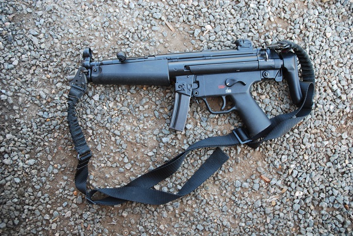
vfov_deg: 40.0
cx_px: 176
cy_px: 118
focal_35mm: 33
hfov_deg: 57.2
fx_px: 324
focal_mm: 22
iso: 200
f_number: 3.8
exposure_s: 1/50
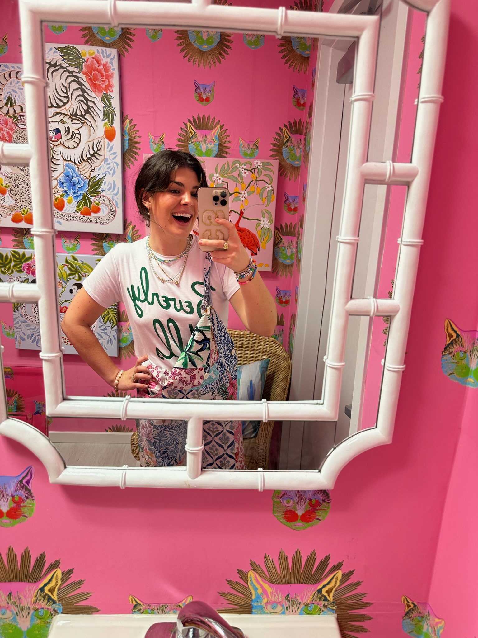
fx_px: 442
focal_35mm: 24
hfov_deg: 56.8
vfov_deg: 71.6
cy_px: 319
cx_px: 239
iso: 125
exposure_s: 1/60
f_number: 1.78
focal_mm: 6.86
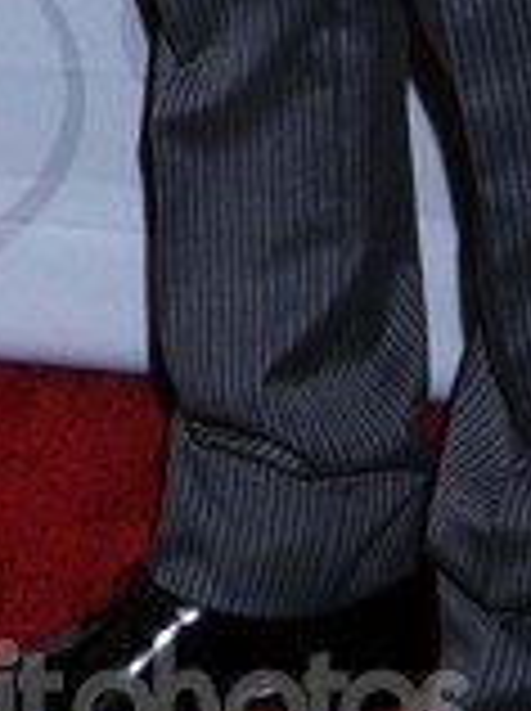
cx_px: 54
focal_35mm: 262
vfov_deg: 7.1
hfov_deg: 5.6
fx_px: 5373
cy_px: -1094
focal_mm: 28
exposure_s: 1/200
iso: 250
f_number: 6.3
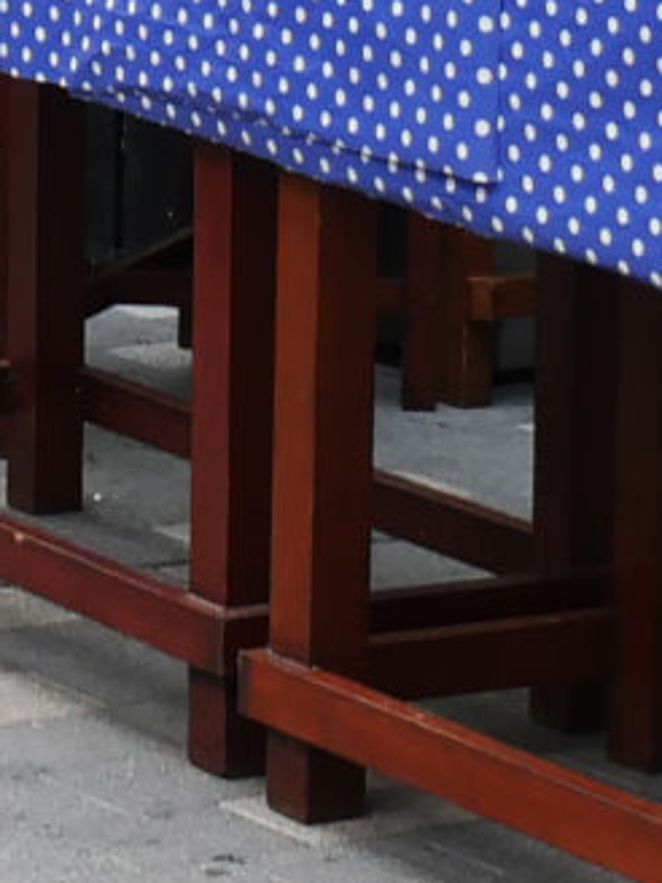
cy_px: -474
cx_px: -571
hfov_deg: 7.1
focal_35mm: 203
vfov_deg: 9.5
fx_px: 5176
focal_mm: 13
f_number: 5
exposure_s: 1/160
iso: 400
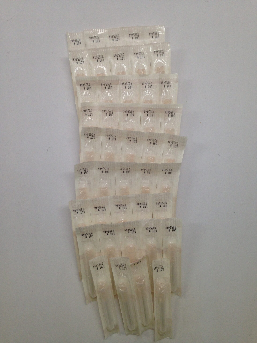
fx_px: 327
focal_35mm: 33
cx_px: 128
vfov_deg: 55.4
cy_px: 172
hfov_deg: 42.9
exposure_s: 1/120
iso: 80
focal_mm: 4.12
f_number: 2.4
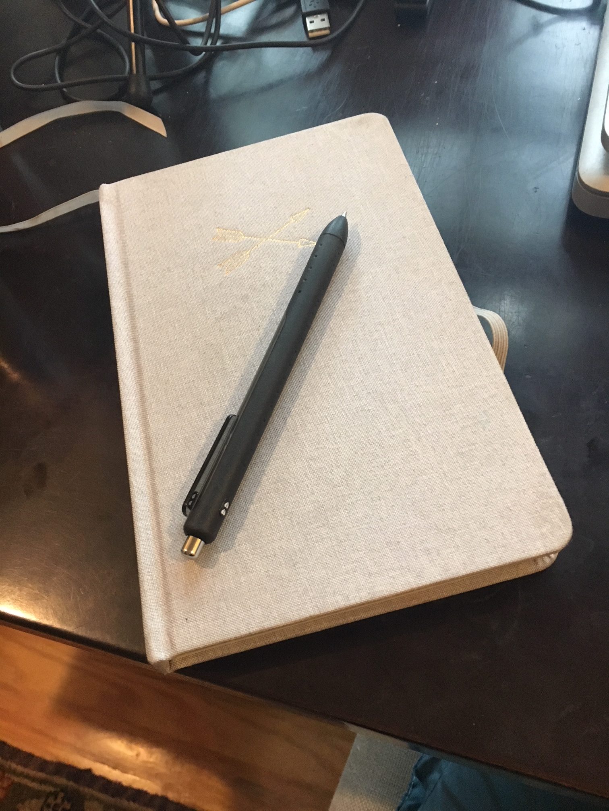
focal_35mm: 29
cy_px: 406
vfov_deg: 61.7
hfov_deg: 48.2
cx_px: 304
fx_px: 680
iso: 200
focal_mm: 4.15
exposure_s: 1/20
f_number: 2.2
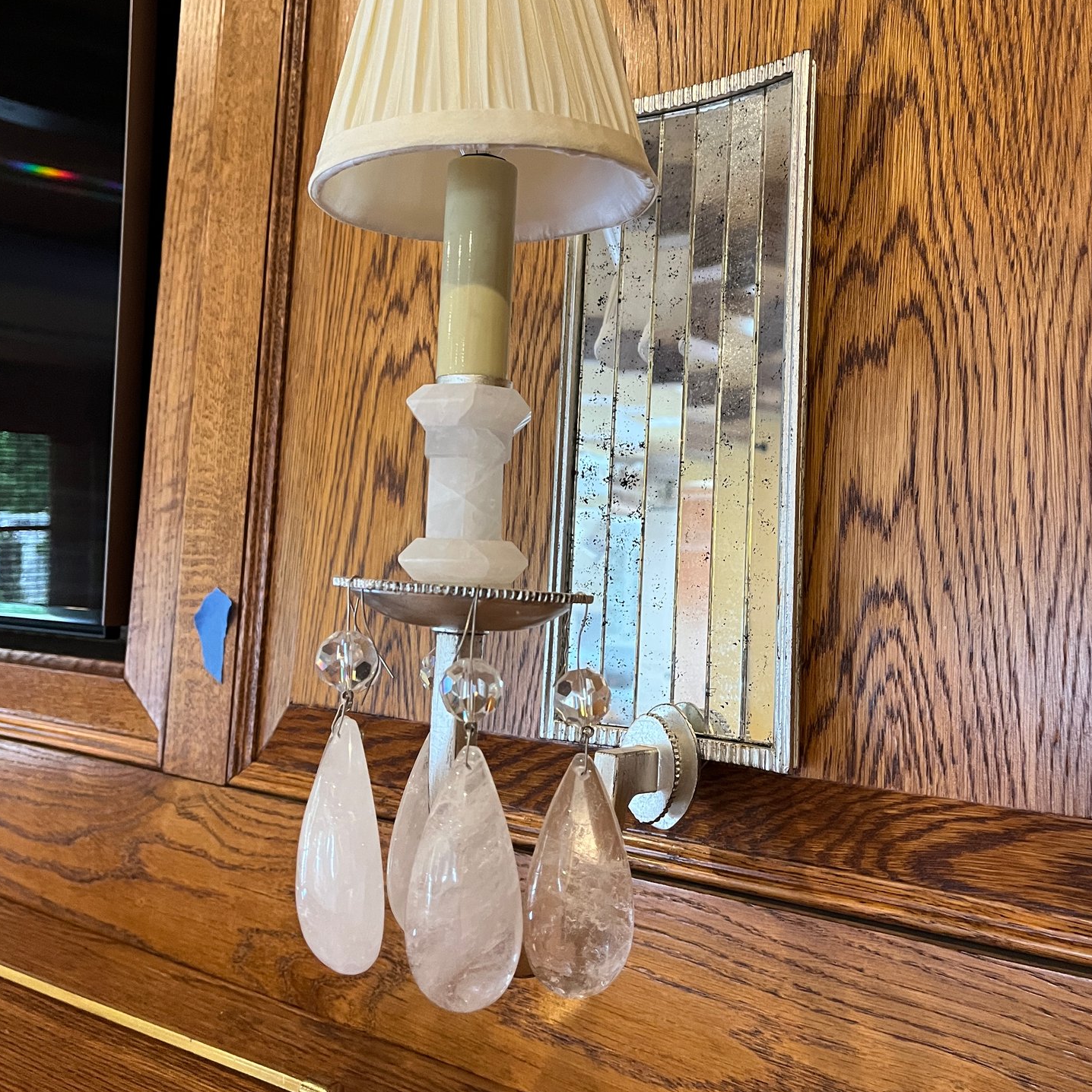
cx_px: 561
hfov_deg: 51.1
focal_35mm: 32
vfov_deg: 50.8
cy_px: 440
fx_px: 1142
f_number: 1.6
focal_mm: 5.1
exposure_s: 1/60
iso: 320
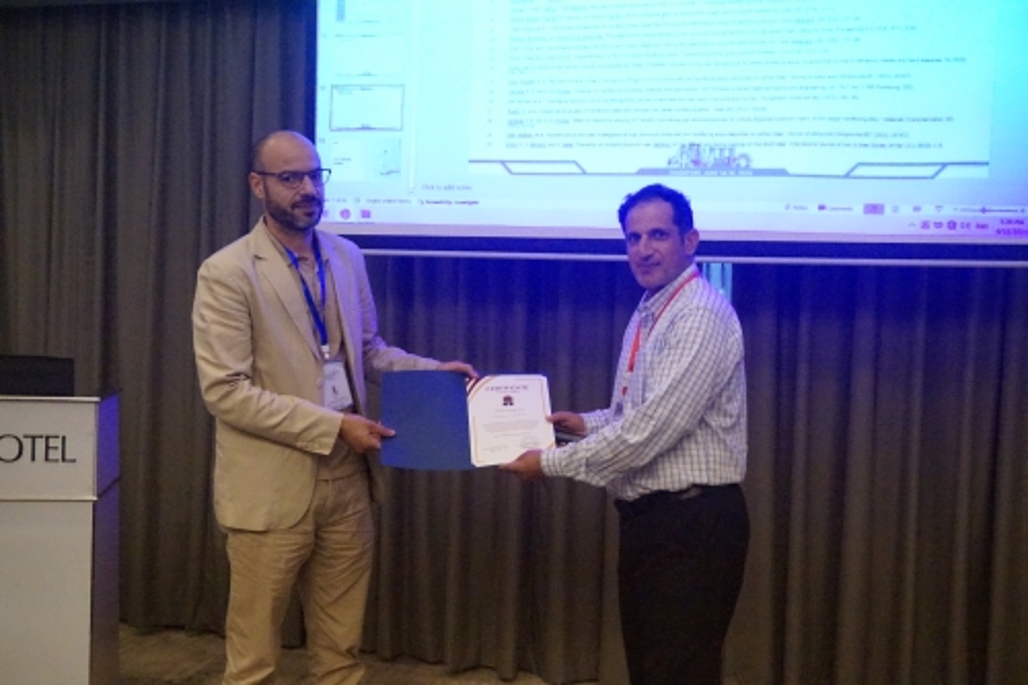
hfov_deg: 46.4
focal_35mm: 42
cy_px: 342
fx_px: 1199
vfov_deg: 31.9
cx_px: 514
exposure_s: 1/320
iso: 10000
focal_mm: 28
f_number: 4.5
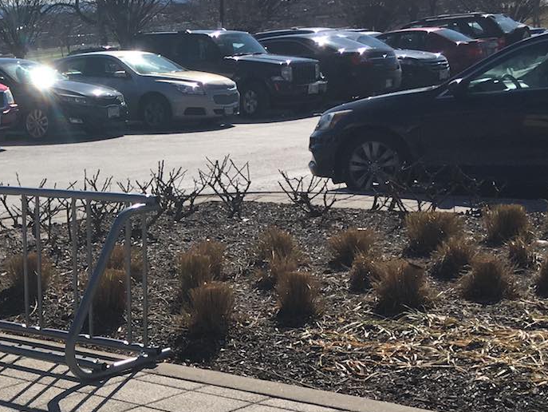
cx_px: -99
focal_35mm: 81
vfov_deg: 18.0
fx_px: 1283
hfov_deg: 22.4
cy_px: 352
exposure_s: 1/2747
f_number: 2.2
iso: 25
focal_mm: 4.15
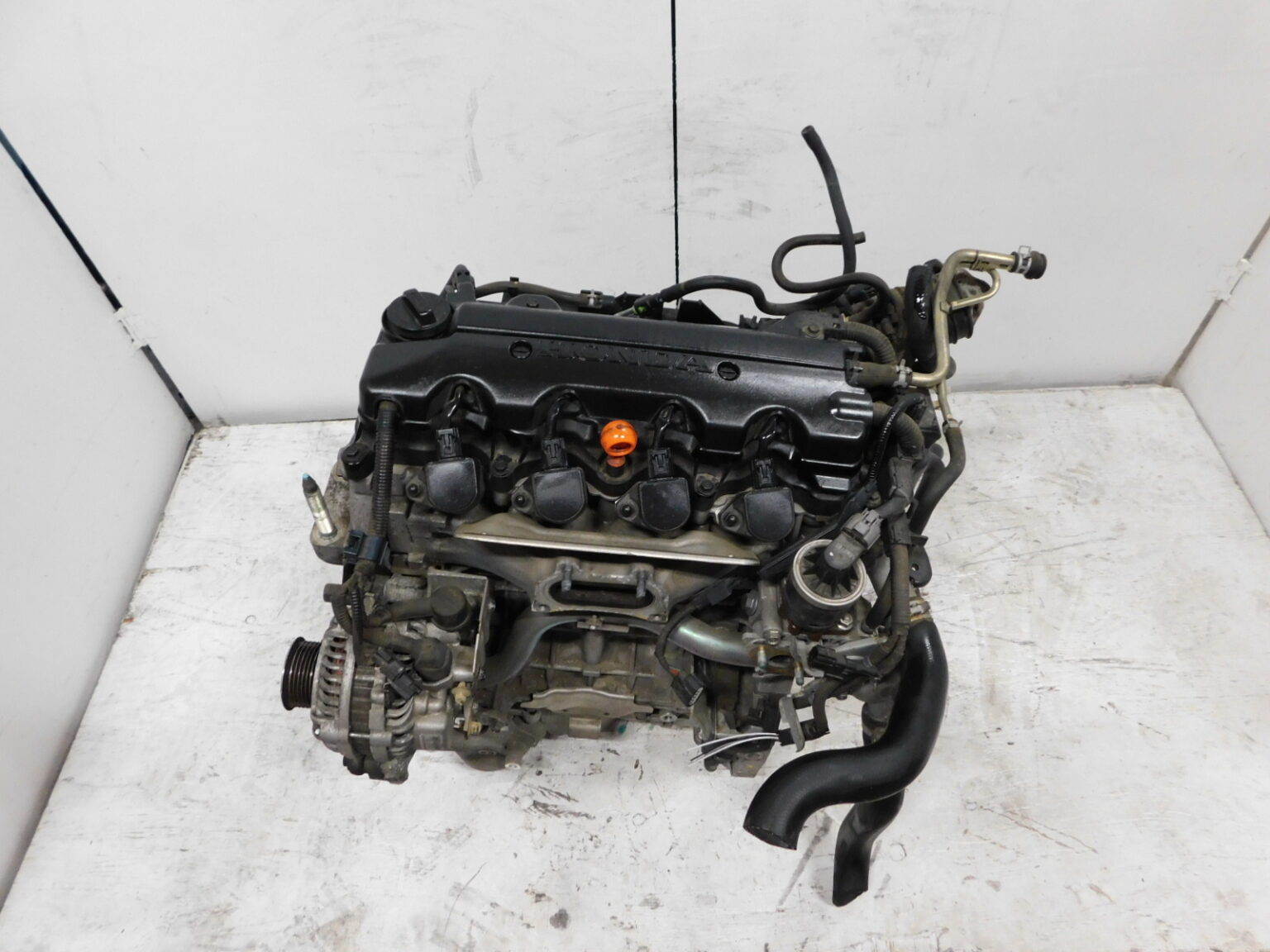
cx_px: 635
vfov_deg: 58.9
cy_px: 476
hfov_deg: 73.9
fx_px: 844
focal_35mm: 23
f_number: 3
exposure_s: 1/15
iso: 400
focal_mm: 4
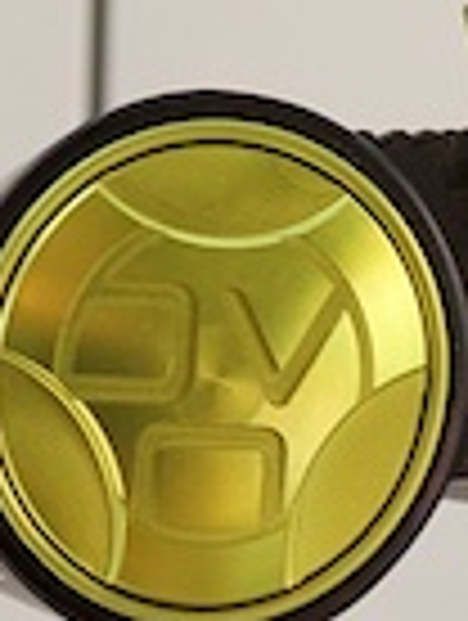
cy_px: 1215
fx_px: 2498
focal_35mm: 139
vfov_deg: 12.6
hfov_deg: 10.5
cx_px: -117
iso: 40
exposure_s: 1/174
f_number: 1.8
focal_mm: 5.23
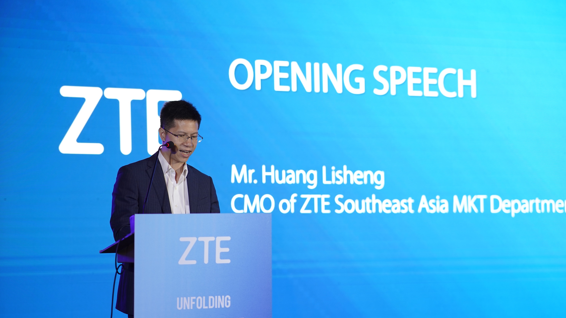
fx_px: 1351
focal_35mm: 90
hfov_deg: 23.7
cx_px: 285
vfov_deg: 13.4
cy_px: 190
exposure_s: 1/160
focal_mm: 85
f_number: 1.8
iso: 320
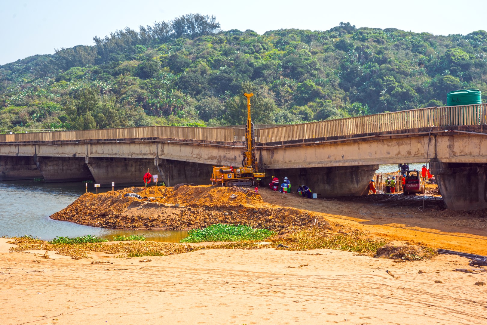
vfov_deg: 23.4
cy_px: 162
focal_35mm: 58
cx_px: 244
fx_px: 785
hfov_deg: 34.5
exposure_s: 1/100
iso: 100
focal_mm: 58
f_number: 10
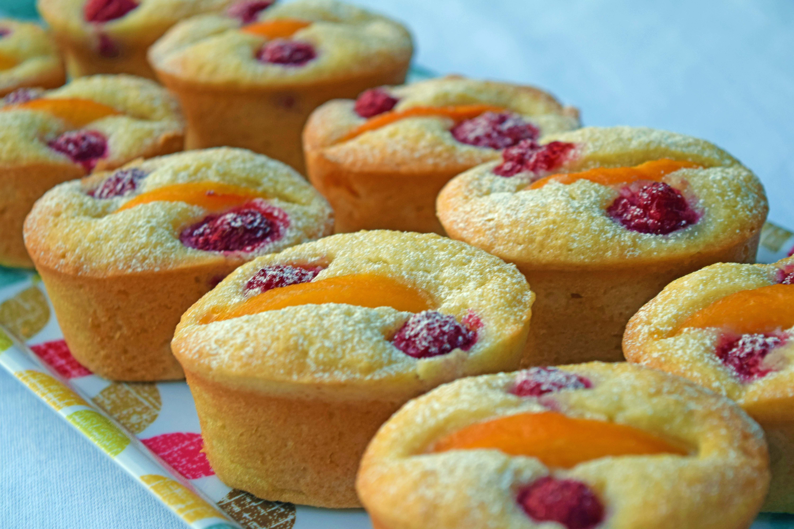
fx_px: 1819
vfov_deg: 16.6
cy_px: 264
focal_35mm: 82
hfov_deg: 24.6
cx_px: 397
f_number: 5.6
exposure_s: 1/125
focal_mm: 55
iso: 450
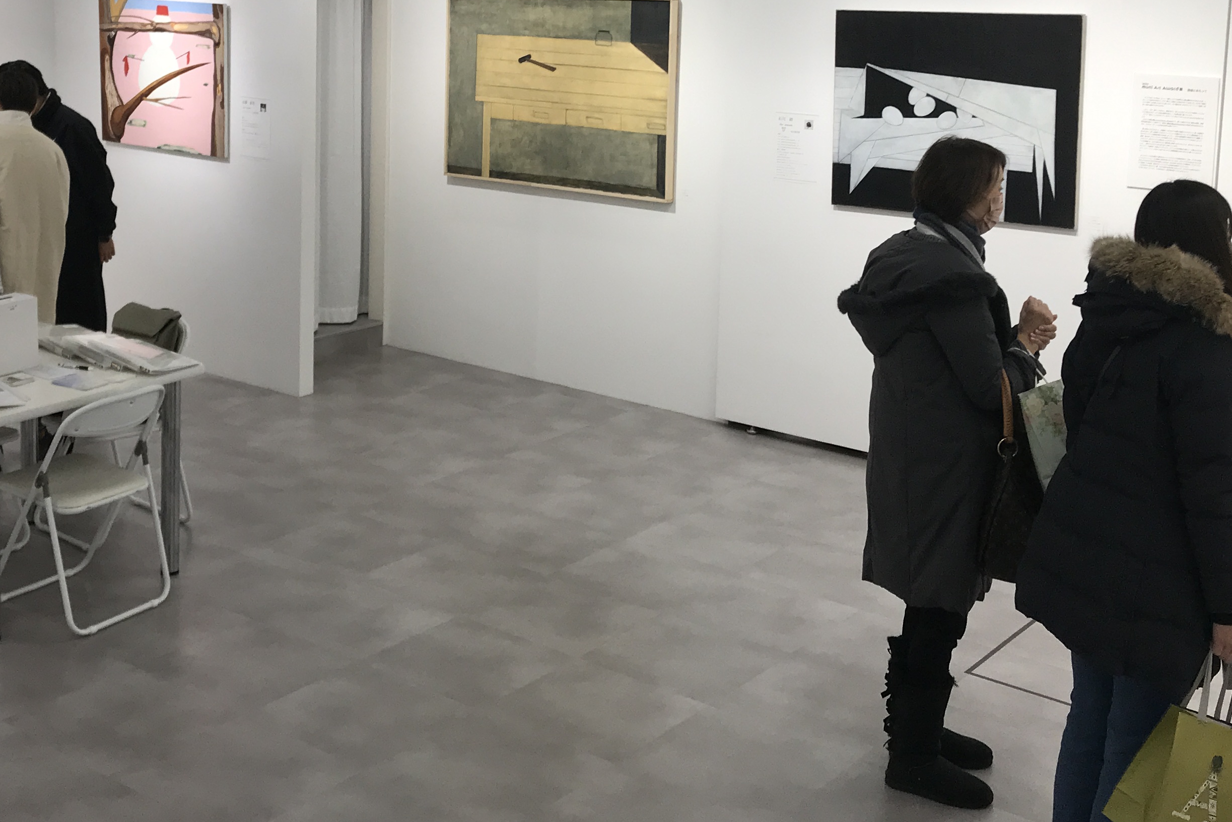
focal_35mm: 48
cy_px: 159
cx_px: 467
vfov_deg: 27.5
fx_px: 1643
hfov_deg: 40.8
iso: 32
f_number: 1.8
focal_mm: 3.99
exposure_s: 1/100
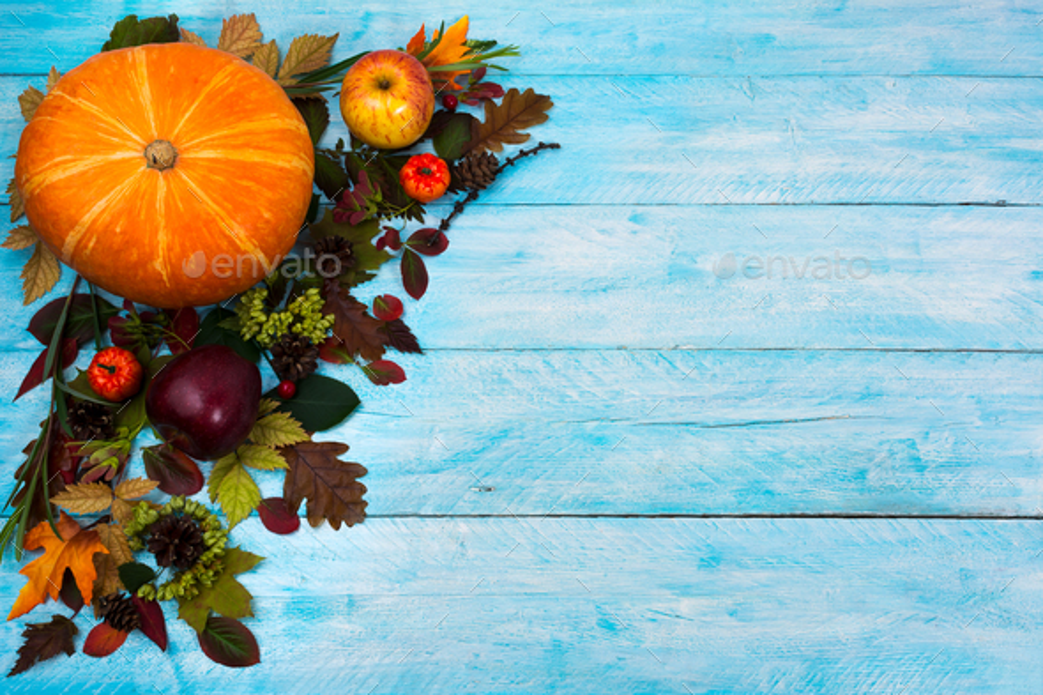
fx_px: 1173
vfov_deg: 33.0
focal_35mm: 40
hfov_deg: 47.9
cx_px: 522
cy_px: 348
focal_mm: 27
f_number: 18
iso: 100
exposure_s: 1/160
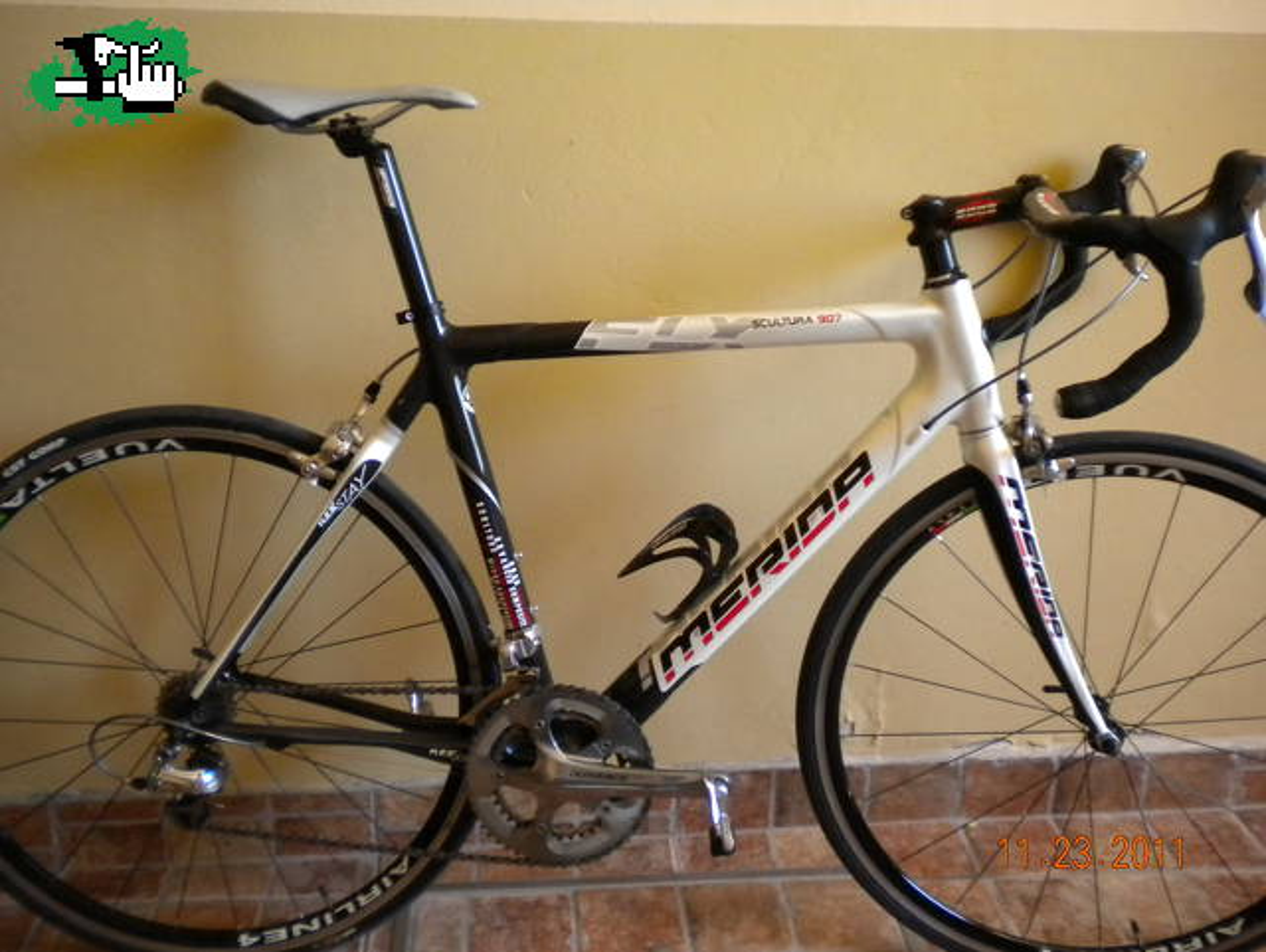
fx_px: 1281
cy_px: 476
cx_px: 633
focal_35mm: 35
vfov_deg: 40.7
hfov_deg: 52.6
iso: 400
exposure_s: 1/42.1
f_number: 3.1
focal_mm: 6.3
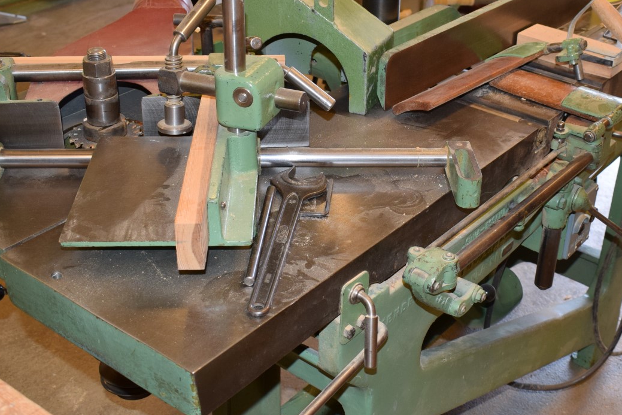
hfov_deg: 36.8
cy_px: 195
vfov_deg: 25.2
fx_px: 929
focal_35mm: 54
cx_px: 389
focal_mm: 23
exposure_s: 1/125
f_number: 5.6
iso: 560
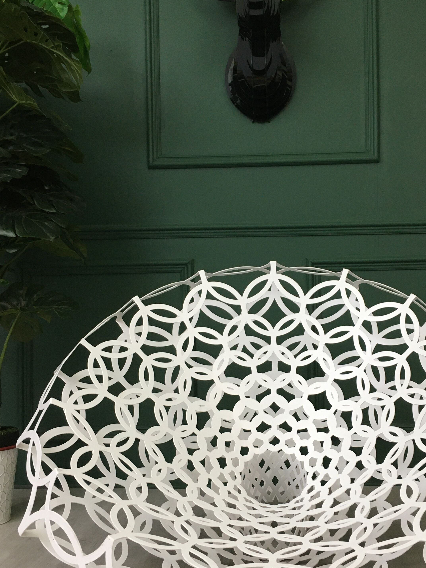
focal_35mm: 41
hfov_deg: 35.0
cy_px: 318
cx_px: 253
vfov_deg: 45.7
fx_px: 673
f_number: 2.2
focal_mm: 4.15
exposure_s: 1/33
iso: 125
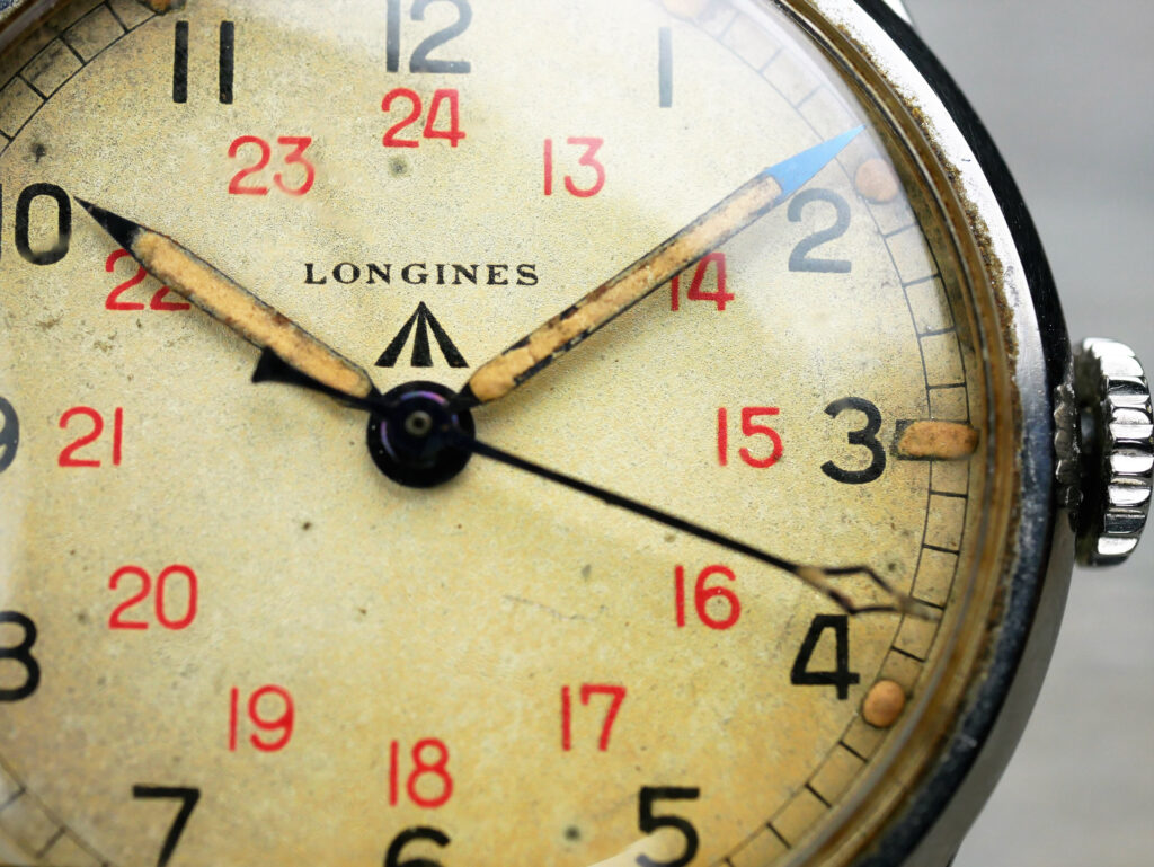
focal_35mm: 60
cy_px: 434
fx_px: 2001
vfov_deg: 24.4
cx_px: 577
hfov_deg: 32.2
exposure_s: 1/200
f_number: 4.5
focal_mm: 30
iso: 800
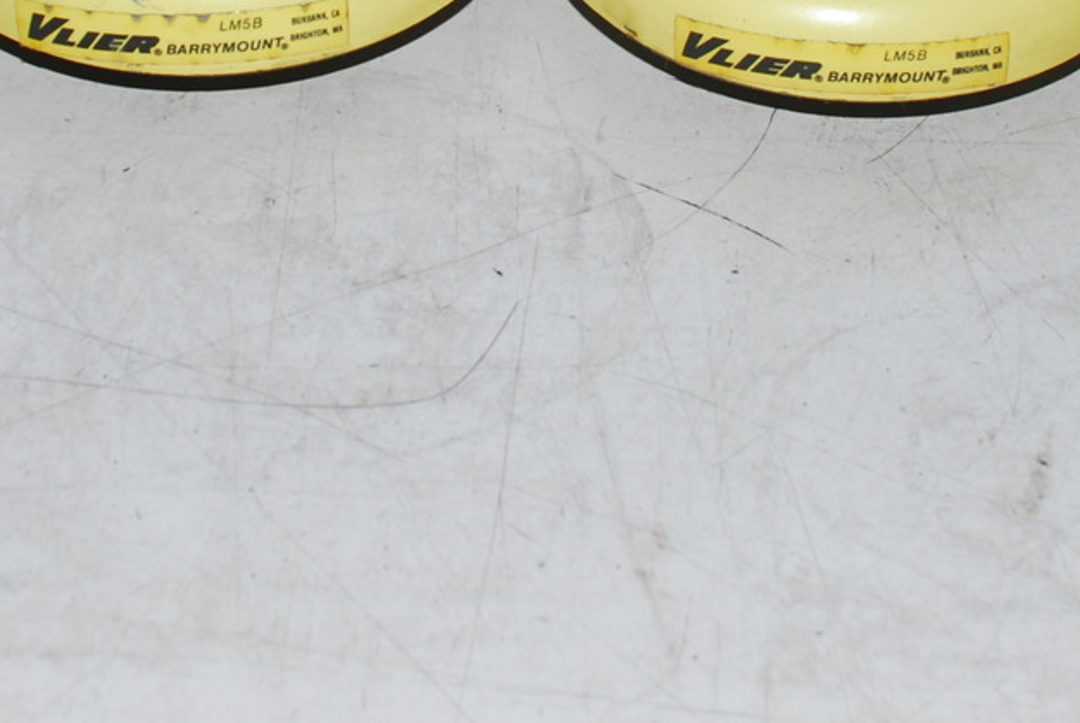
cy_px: -207
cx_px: 531
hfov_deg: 20.0
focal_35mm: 102
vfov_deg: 13.0
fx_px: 3064
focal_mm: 22
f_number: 5
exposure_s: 1/60
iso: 200
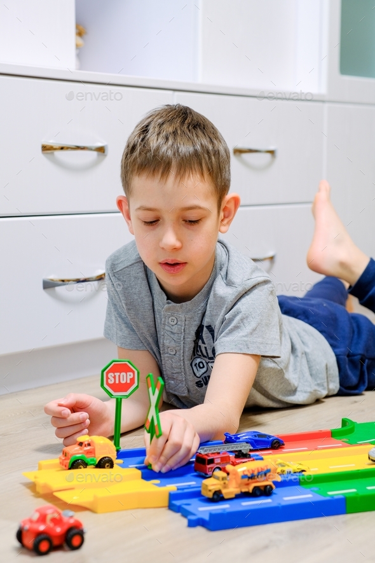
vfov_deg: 24.2
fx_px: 1312
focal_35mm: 84
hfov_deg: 16.3
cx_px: 188
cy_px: 282
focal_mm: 56
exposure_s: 1/20
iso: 400
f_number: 3.2
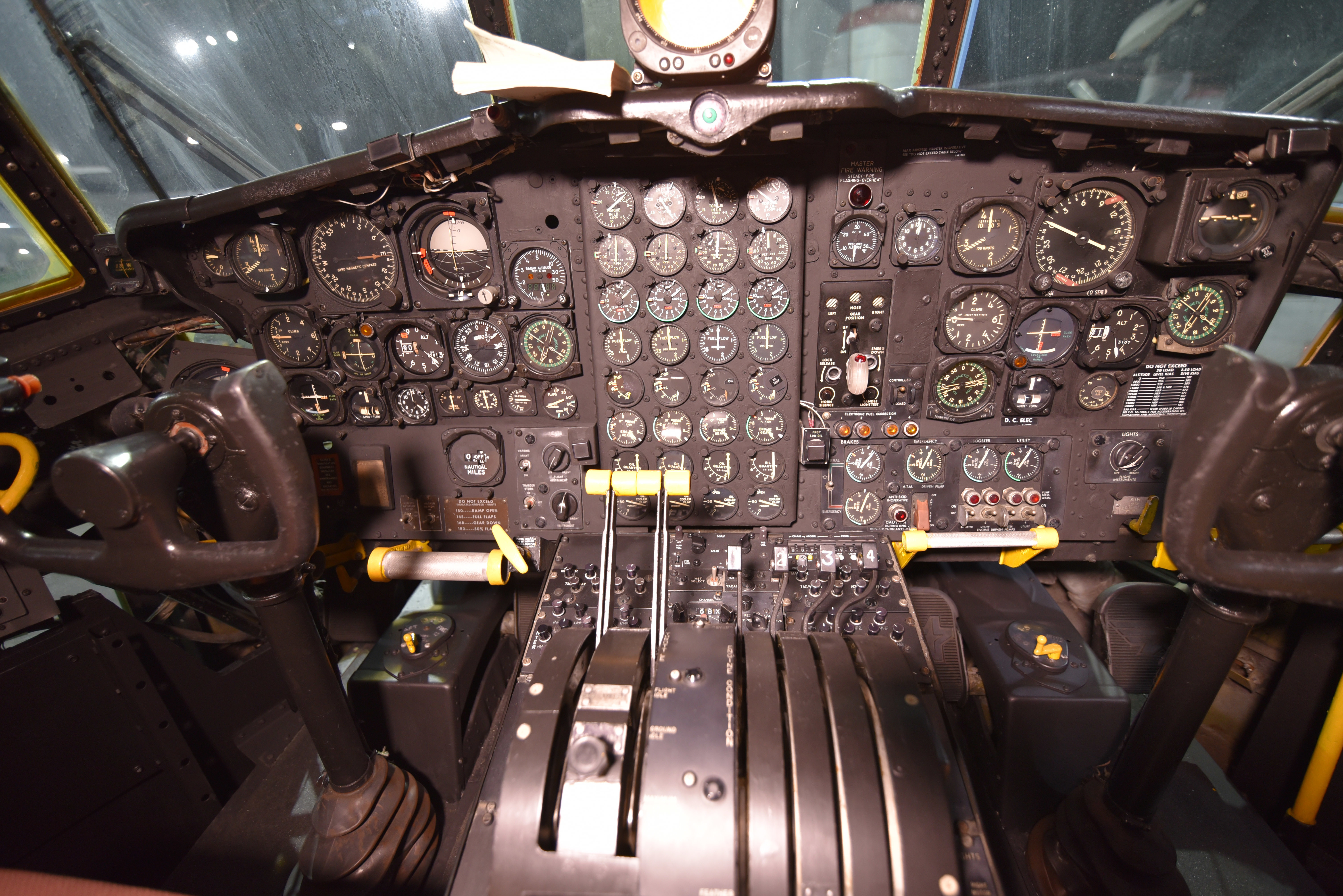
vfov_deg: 73.8
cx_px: 672
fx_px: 597
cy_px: 448
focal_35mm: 16
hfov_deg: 96.7
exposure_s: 1/60
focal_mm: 16
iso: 1000
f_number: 3.2
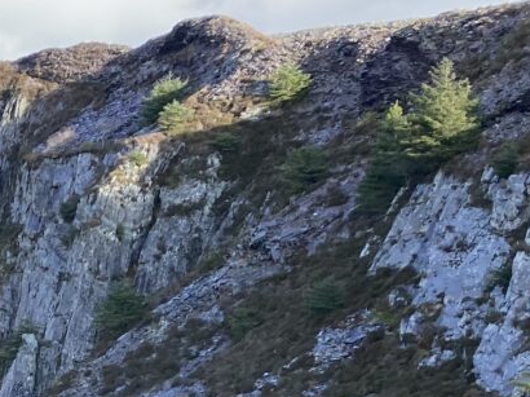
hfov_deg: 16.2
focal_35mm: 105
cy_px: 577
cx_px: -389
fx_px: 1607
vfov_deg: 13.4
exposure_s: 1/366
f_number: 1.8
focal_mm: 3.99
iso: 20
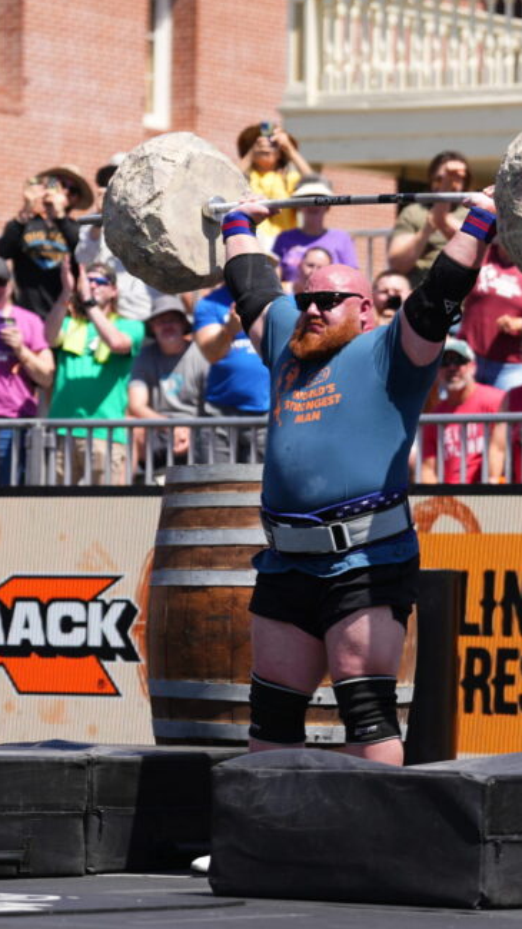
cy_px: 452
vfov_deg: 10.6
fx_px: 5020
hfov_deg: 5.9
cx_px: 433
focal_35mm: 204
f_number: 2.8
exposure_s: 1/2500
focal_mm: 114
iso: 160
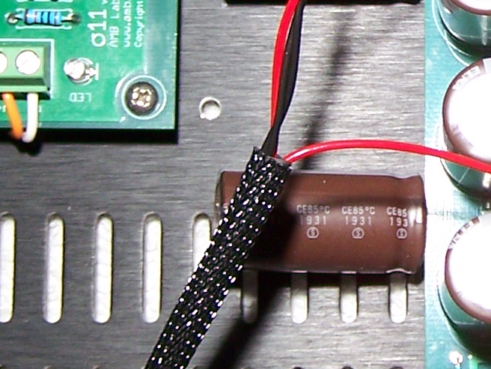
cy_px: -28
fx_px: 2328
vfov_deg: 9.0
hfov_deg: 11.9
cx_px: 516
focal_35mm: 164
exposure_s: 1/50
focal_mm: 6.3
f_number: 2.8
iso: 100
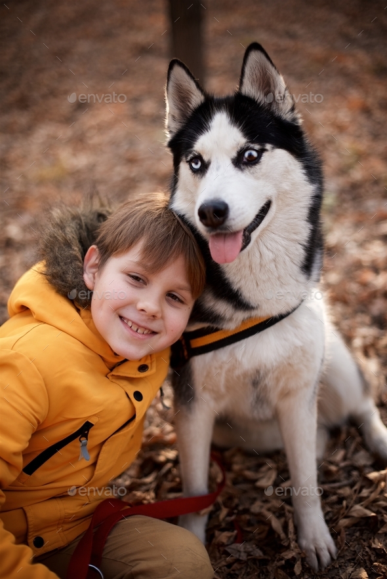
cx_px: 194
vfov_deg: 39.6
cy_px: 290
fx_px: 806
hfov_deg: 27.0
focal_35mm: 50
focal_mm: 50
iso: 100
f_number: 2
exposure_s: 1/500
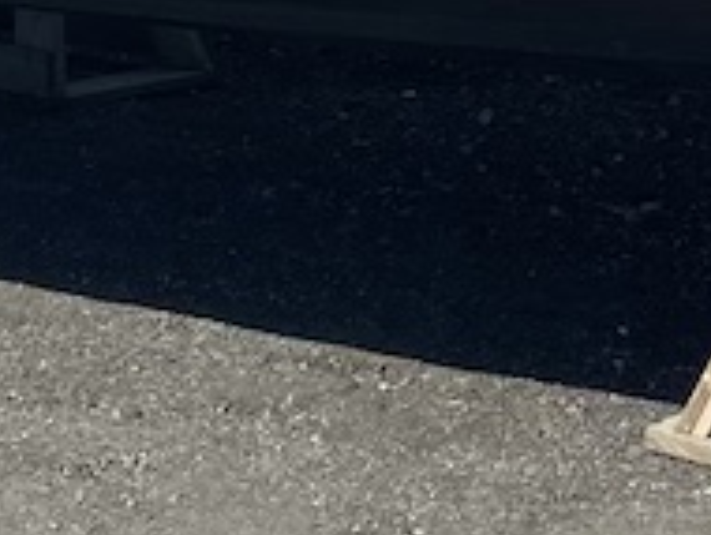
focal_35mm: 175
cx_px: 909
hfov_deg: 11.0
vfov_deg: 7.9
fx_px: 3599
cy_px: -703
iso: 32
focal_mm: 4.25
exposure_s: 1/3401
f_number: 1.8
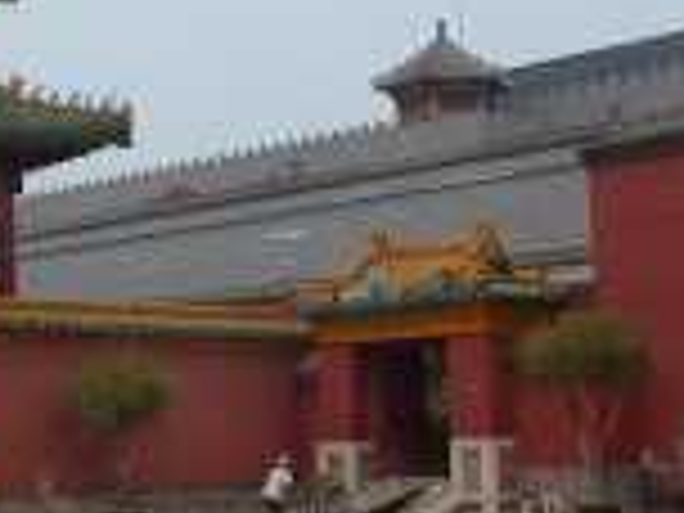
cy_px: 198
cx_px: 135
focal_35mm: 99
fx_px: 1956
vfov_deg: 14.9
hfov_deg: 19.6
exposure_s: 1/500
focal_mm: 4.1
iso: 80
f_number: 5
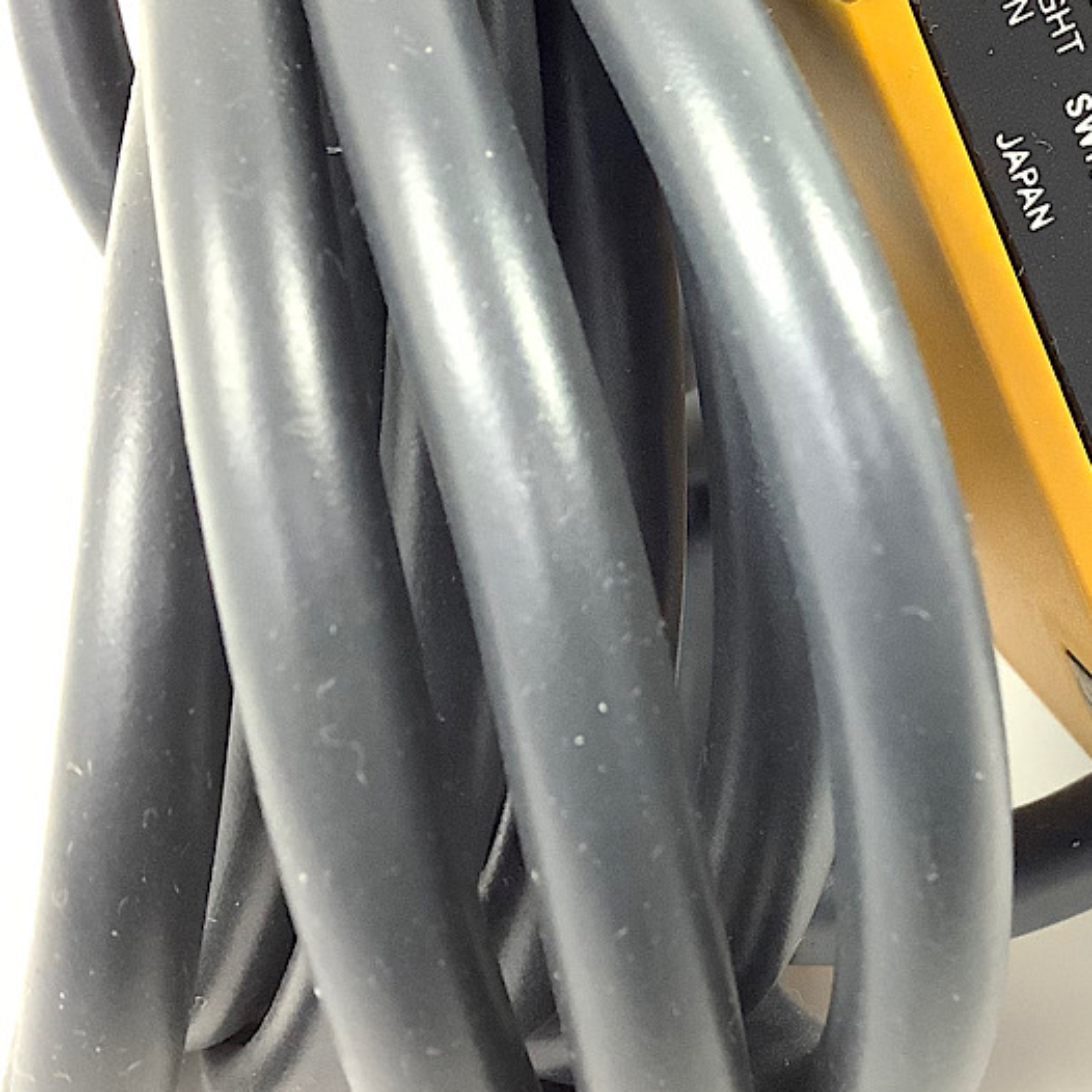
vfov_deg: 27.6
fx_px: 2213
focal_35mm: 62
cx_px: 952
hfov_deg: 26.9
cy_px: 409
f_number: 2.4
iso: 400
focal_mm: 3.3
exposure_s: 1/50
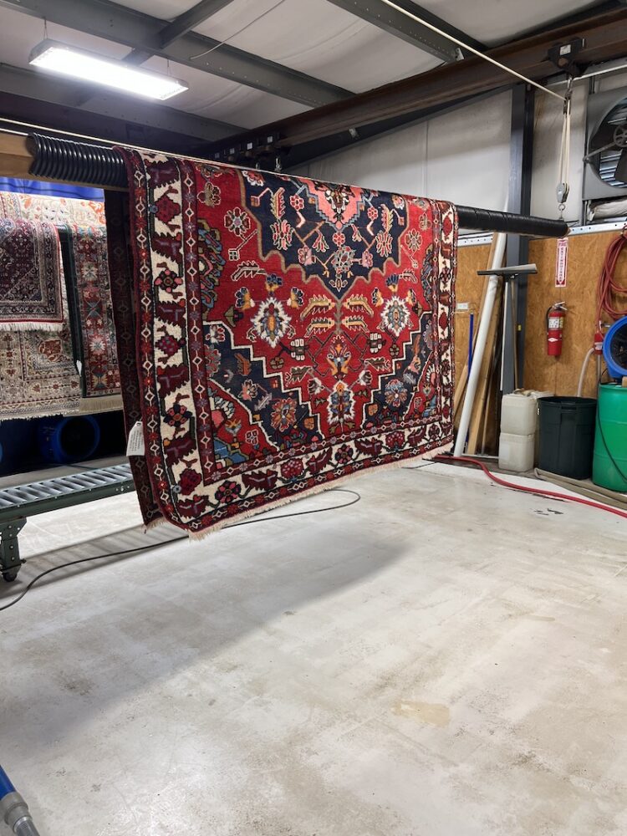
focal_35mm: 26
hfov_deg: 53.1
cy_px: 418
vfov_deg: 67.3
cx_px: 314
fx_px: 628
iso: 125
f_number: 1.5
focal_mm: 5.7
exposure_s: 1/120
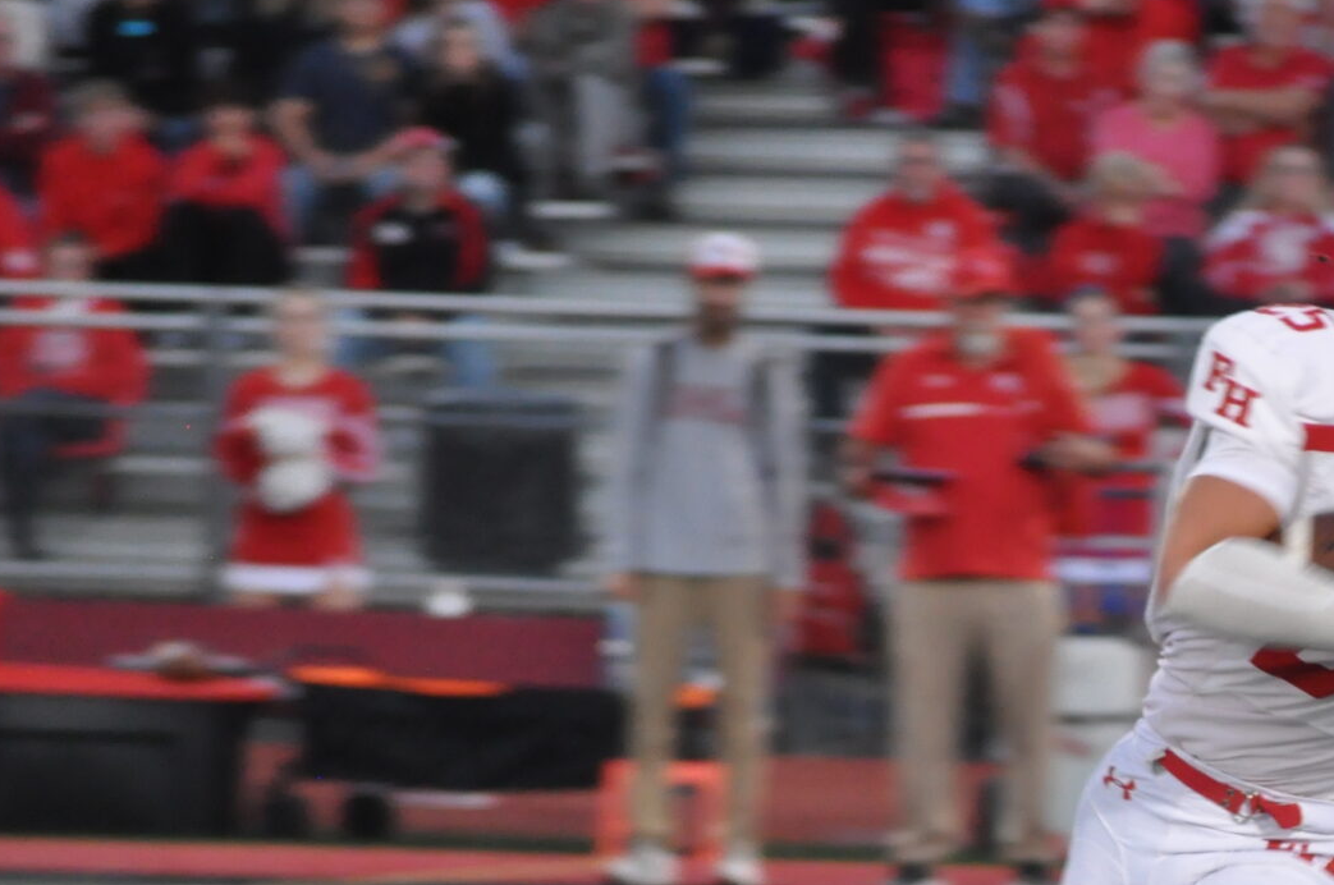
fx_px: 18396
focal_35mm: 497
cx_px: 1357
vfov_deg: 2.8
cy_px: 914
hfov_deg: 4.1
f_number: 5
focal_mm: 135
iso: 1600
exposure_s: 1/125
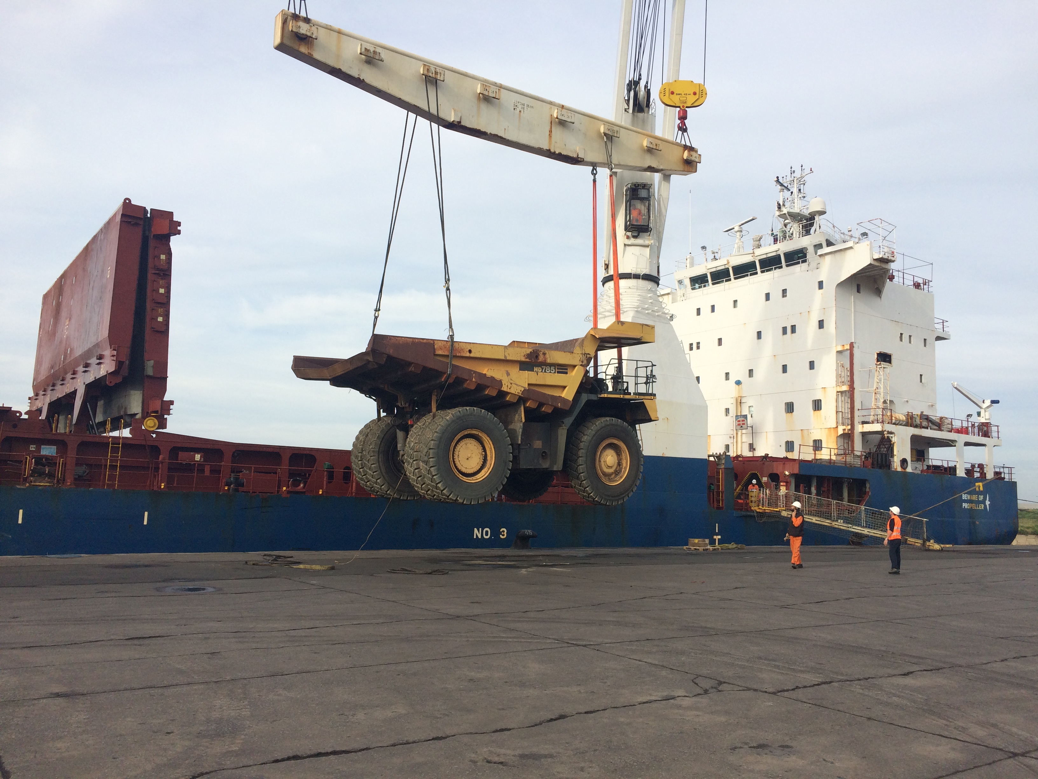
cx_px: 519
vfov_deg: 48.2
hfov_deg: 61.7
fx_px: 870
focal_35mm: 29
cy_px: 390
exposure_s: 1/1282
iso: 32
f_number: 2.2
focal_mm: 4.15
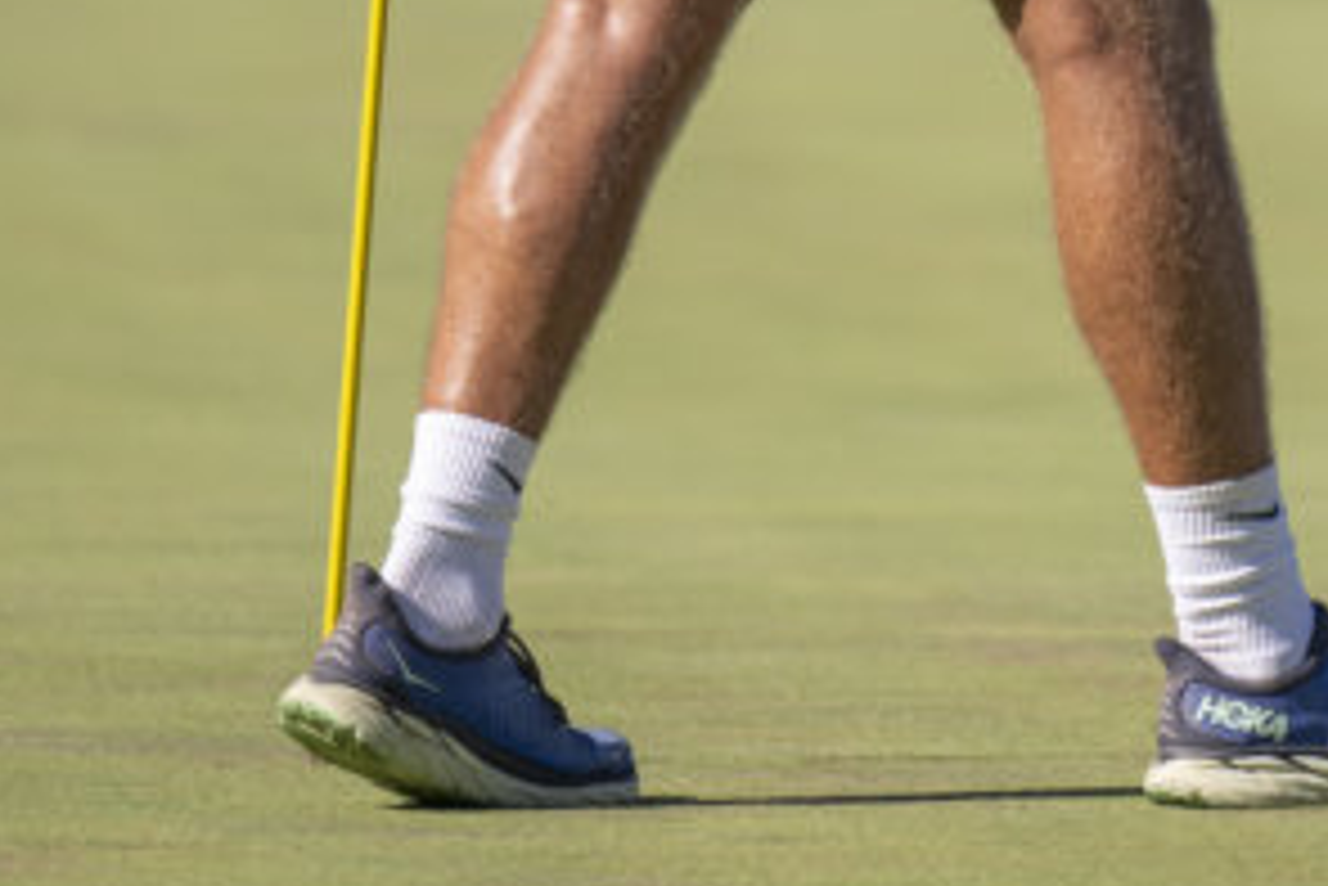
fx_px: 30004
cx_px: 1562
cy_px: -558
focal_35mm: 813
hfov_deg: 2.5
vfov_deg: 1.7
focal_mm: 200
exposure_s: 1/2500
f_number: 2.8
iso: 160
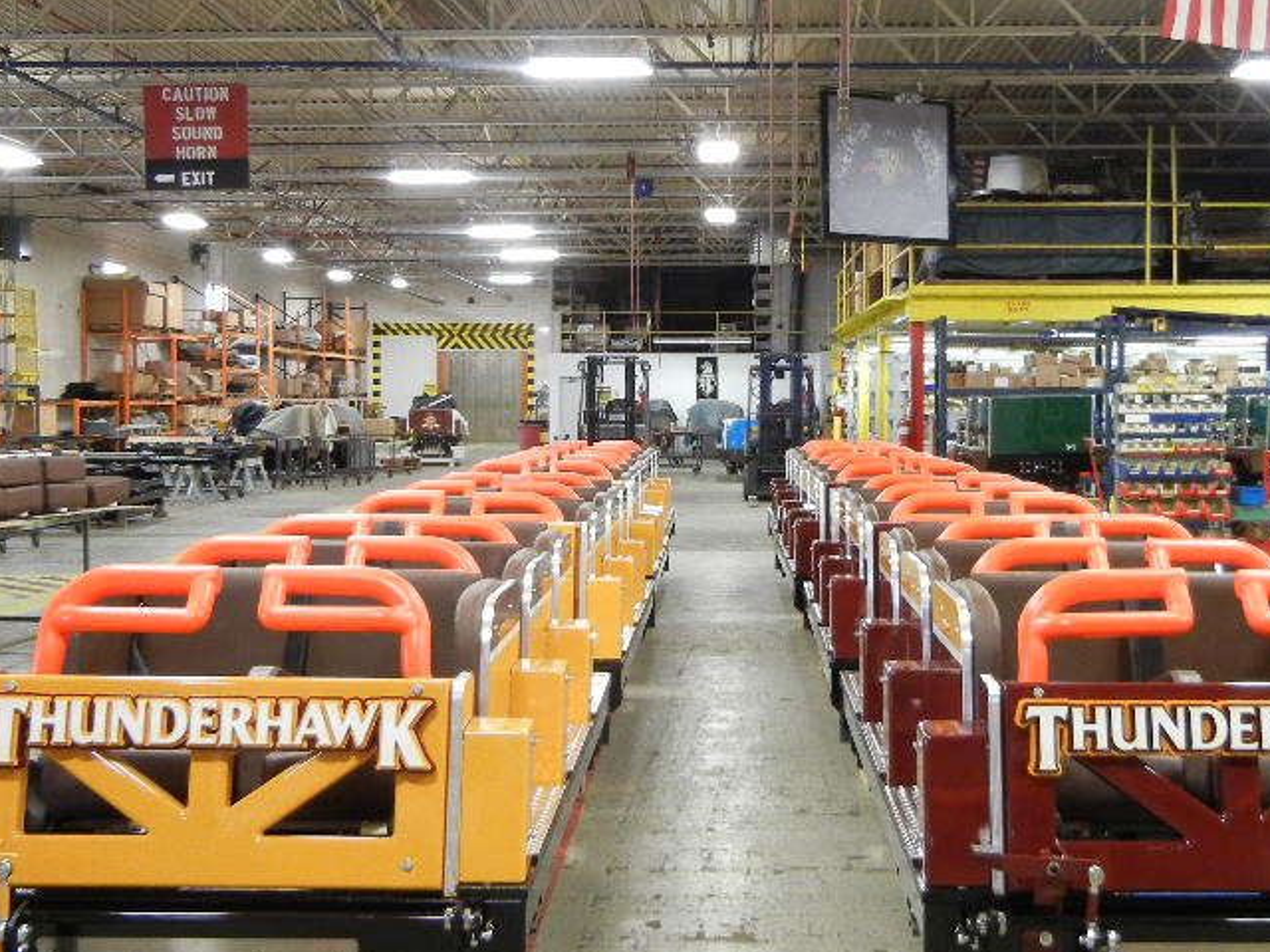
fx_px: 1761
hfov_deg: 39.6
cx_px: 726
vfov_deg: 30.3
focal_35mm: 48
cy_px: 458
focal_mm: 5.4
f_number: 3.5
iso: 400
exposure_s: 1/15.5
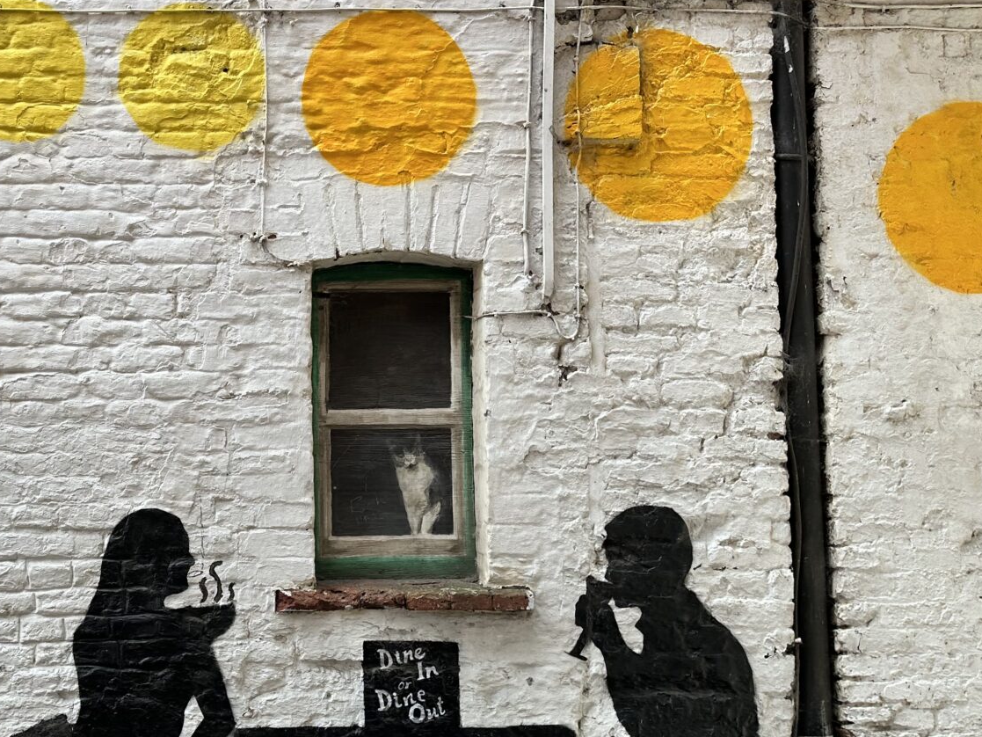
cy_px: 470
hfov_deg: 41.2
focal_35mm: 44
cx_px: 200
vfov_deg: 32.7
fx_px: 1248
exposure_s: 1/650
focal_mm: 6.86
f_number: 1.78
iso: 80
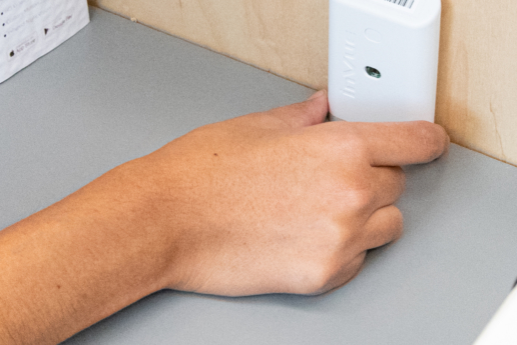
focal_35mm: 113
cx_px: 269
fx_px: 1622
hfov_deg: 18.1
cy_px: 0
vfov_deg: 12.0
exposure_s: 1/100
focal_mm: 26
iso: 1600
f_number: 6.3
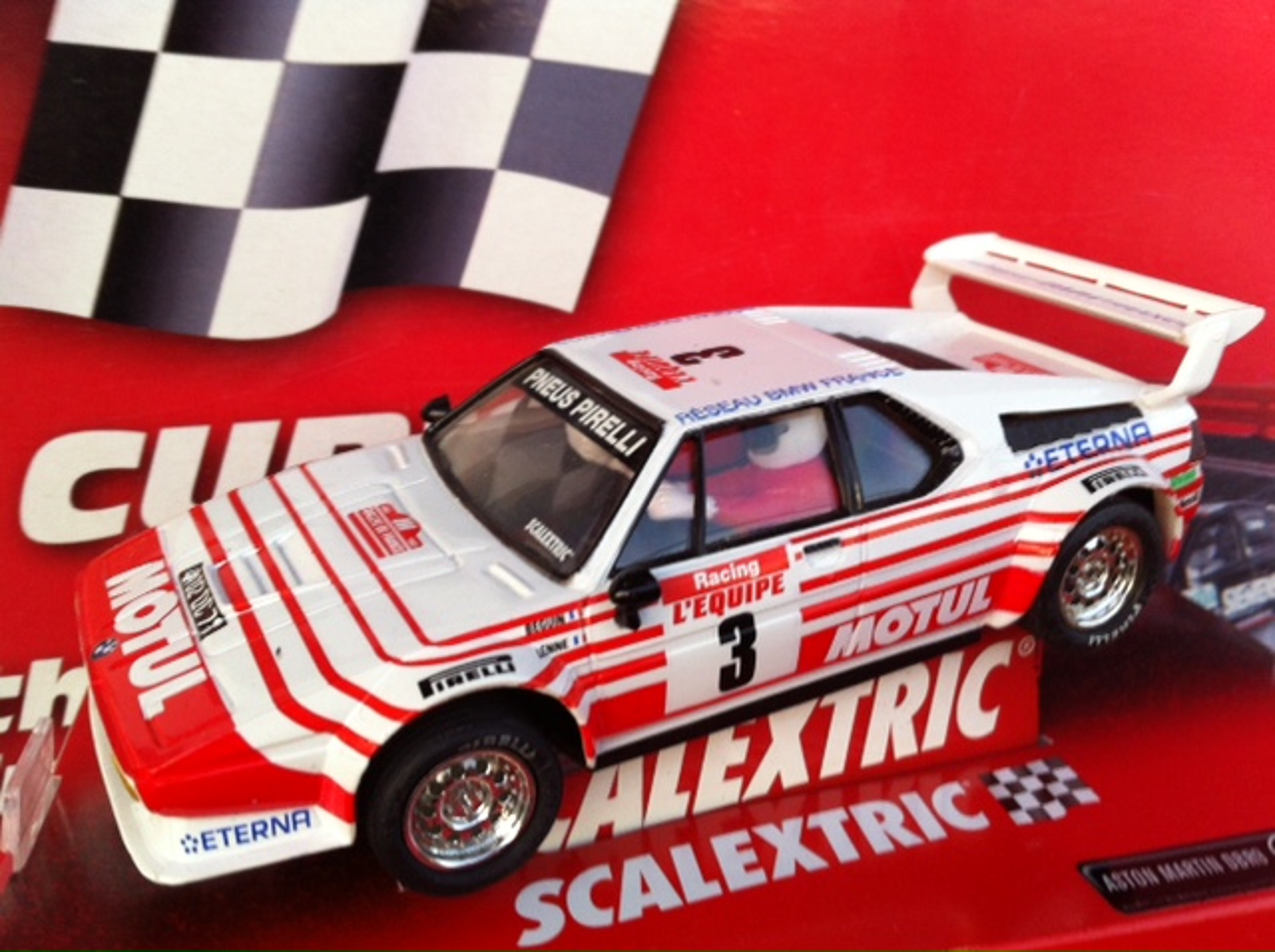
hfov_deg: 52.7
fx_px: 1287
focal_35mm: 35
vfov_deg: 40.6
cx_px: 638
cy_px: 476
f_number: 2.8
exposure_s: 1/24
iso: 80
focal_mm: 3.85
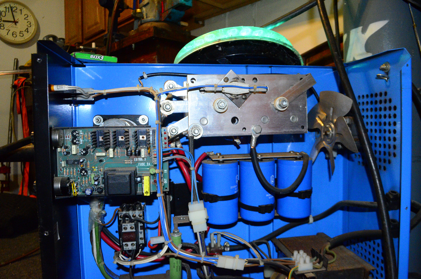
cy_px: 140
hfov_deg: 67.5
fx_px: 315
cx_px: 210
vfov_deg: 47.7
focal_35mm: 27
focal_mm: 18
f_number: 8
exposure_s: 1/60
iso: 5000
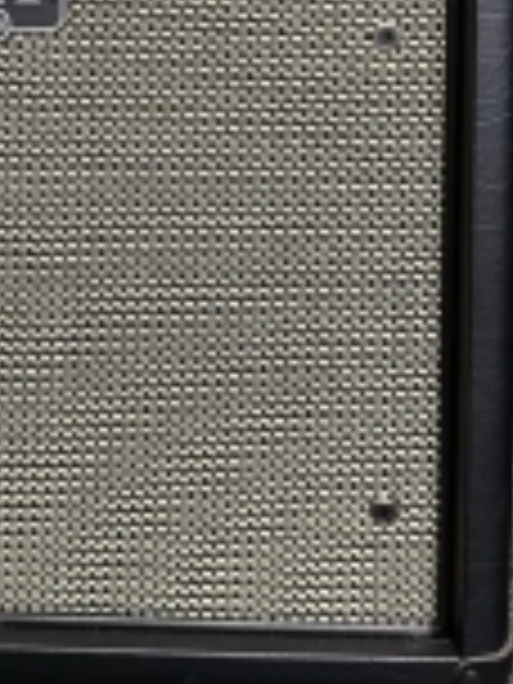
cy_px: 189
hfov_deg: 22.2
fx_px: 1245
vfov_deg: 30.3
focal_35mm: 63
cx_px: -22
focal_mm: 6.86
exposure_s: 1/60
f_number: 1.78
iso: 500
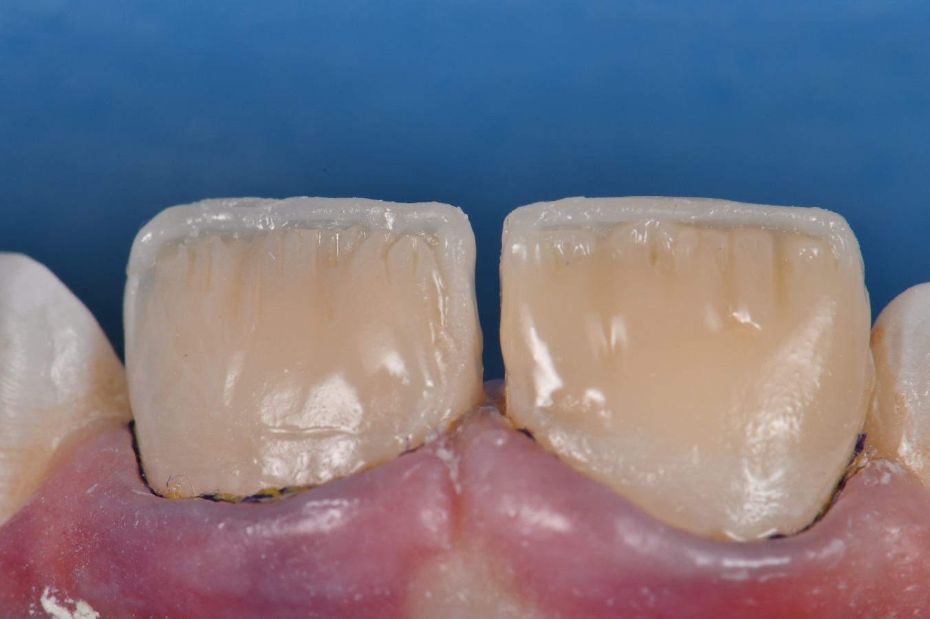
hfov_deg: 13.1
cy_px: 310
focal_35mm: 157
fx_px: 4054
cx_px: 465
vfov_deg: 8.7
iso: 200
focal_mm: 105
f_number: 32
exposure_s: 1/160
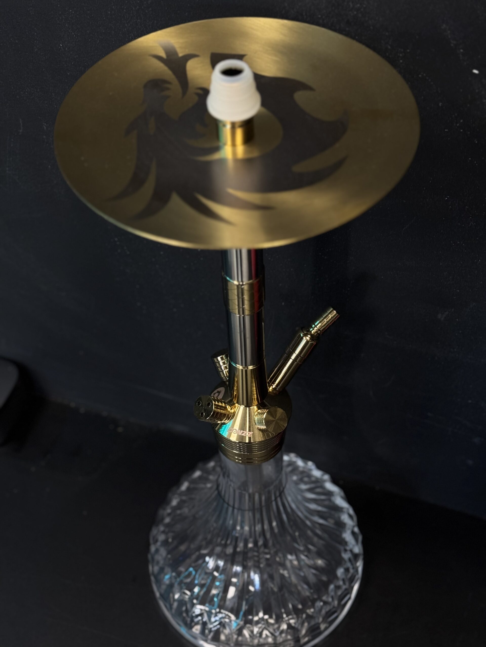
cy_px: 324
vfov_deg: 39.7
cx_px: 243
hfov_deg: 30.3
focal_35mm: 48
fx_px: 899
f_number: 1.78
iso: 200
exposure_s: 1/60
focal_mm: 6.76
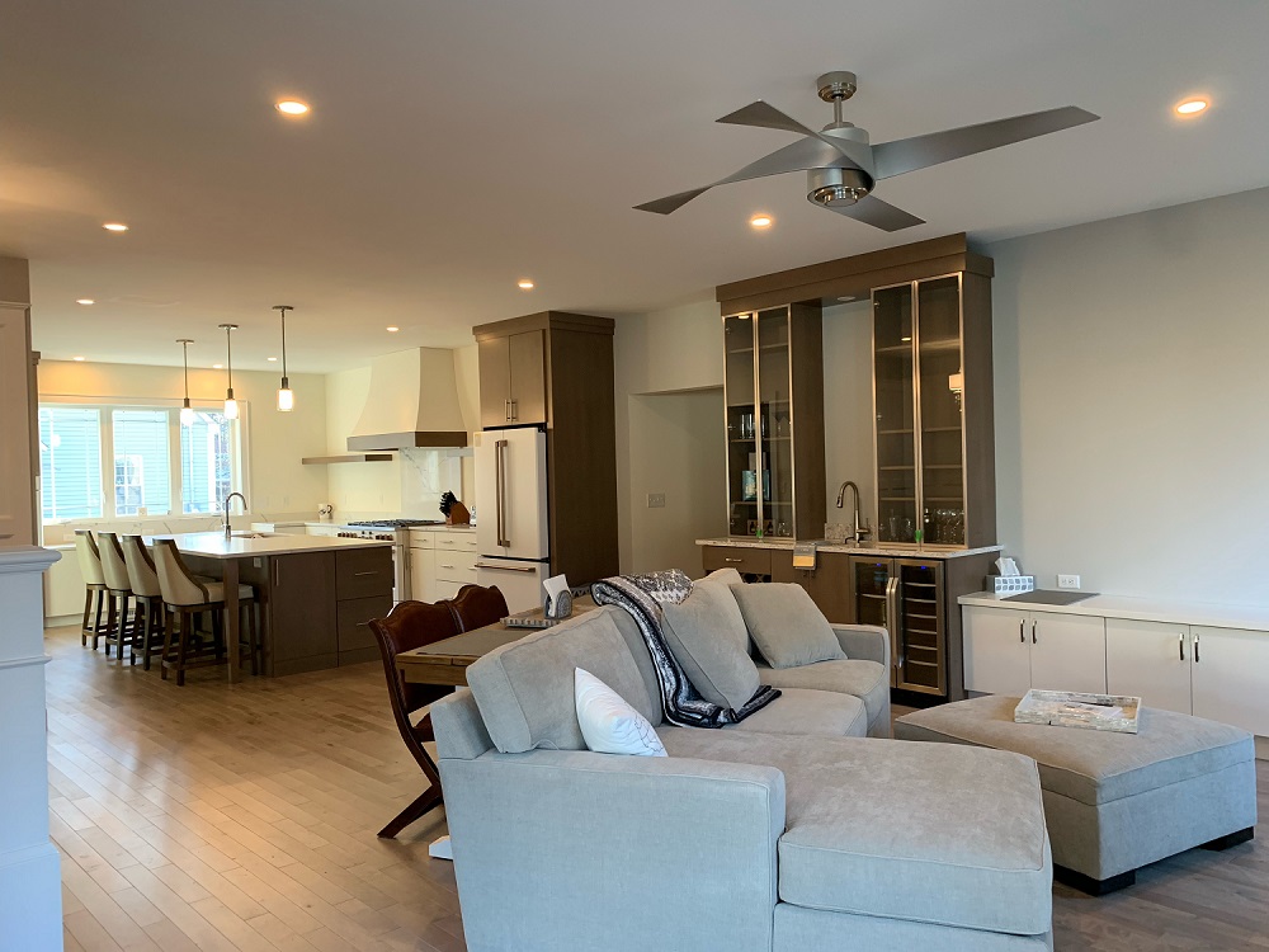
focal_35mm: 26
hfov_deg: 67.3
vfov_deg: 53.1
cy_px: 476
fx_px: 953
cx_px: 634
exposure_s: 1/60
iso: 100
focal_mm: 4.25
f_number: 1.8
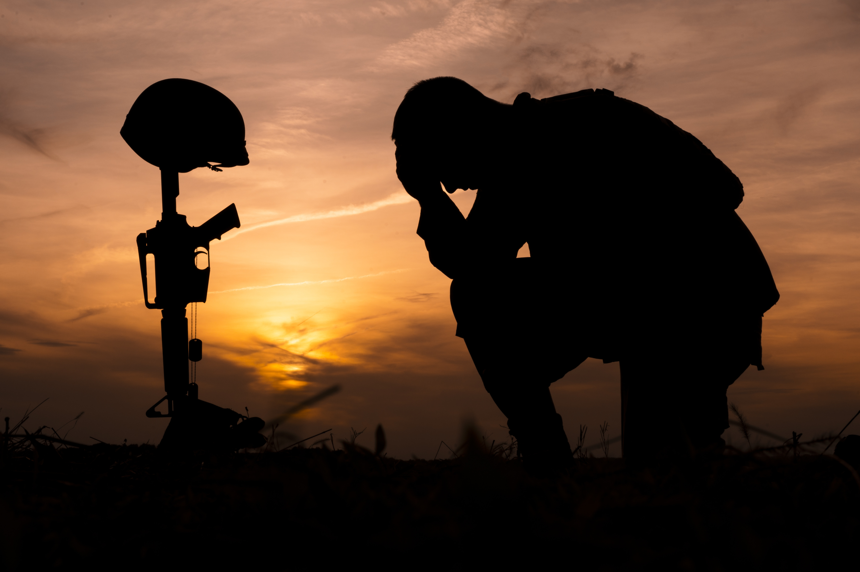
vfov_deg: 28.0
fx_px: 1146
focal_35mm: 48
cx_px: 430
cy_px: 286
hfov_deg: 41.1
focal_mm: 48
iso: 50
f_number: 22
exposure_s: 1/60
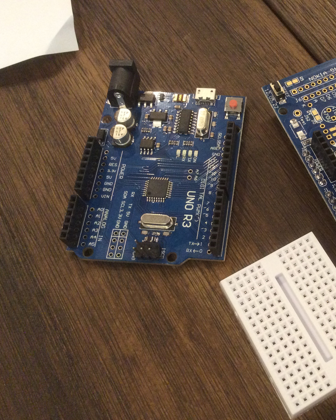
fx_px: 522
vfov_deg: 43.8
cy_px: 210
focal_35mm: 42
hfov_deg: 34.3
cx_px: 279
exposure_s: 1/24
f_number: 2.4
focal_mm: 3.3
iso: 250
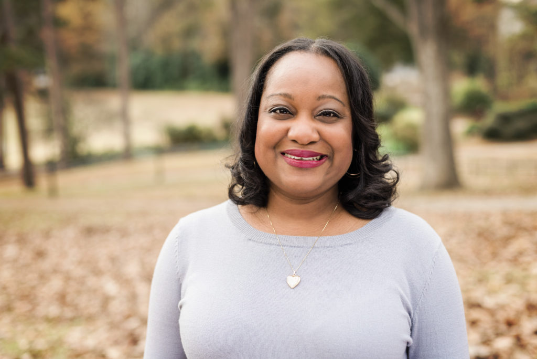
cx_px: 268
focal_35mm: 50
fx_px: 746
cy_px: 180
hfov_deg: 39.6
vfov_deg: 27.0
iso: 200
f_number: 2.8
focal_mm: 50
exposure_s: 1/320
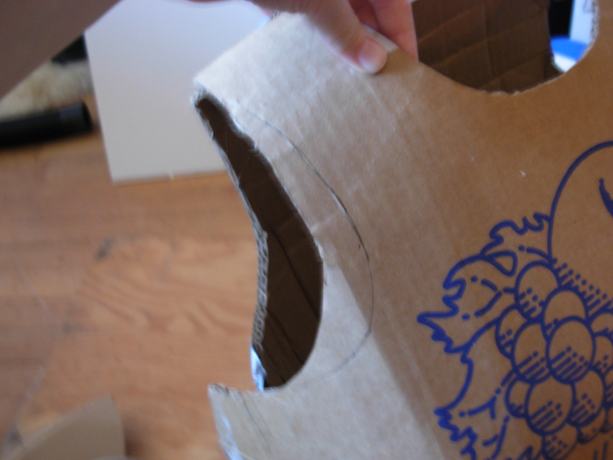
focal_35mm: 38
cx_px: 306
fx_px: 673
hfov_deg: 49.0
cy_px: 230
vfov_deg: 37.7
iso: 200
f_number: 2.9
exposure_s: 1/2.1
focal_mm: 6.3
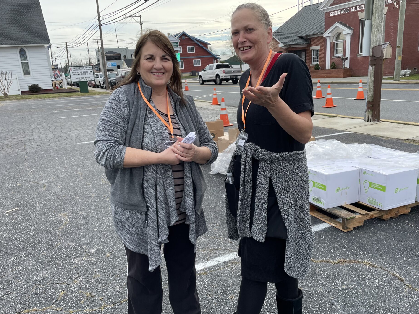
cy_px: 170
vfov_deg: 48.2
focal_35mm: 29
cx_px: 218
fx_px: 351
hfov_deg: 61.6
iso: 32
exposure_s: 1/988
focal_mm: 4.2
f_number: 1.6
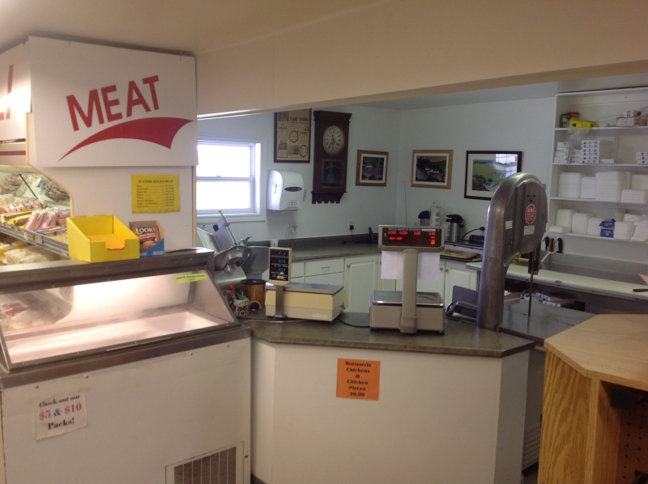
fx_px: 654
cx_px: 324
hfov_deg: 52.7
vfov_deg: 40.6
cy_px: 242
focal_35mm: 35
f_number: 2.4
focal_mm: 4.28
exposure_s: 1/40
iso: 64
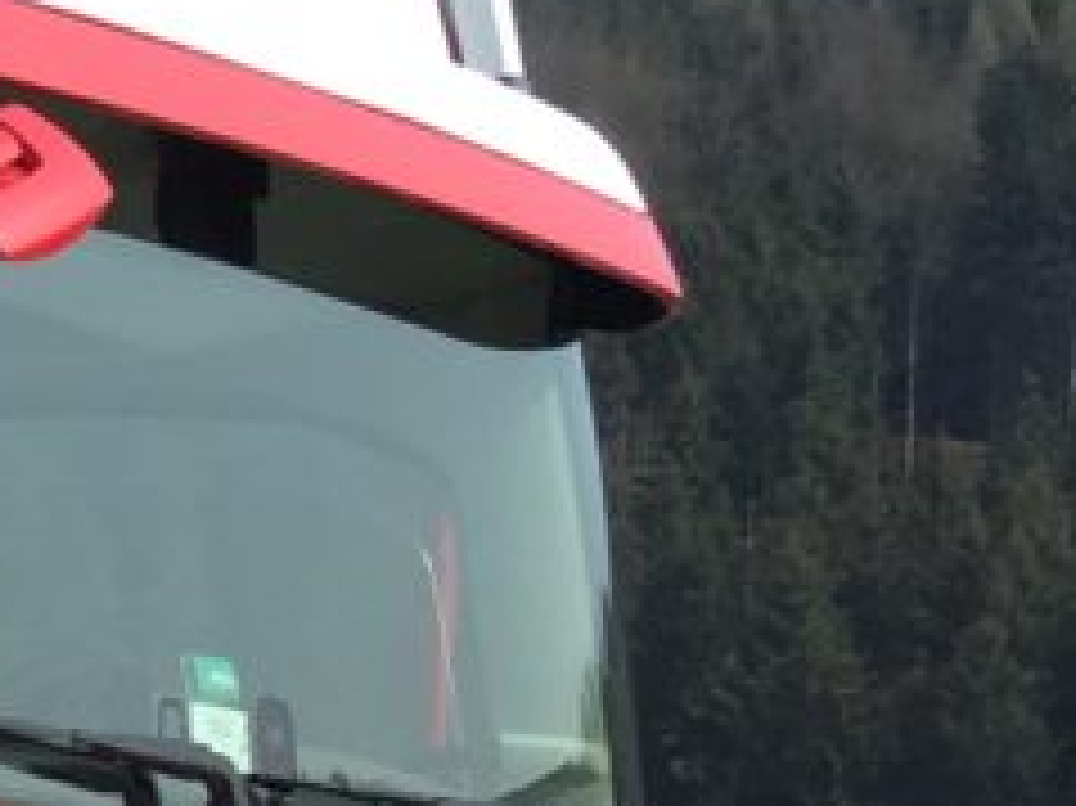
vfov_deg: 8.1
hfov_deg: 8.8
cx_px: -2229
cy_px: 1029
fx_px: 5654
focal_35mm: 182
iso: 32
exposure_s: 1/1199
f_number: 2.2
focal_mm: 4.15
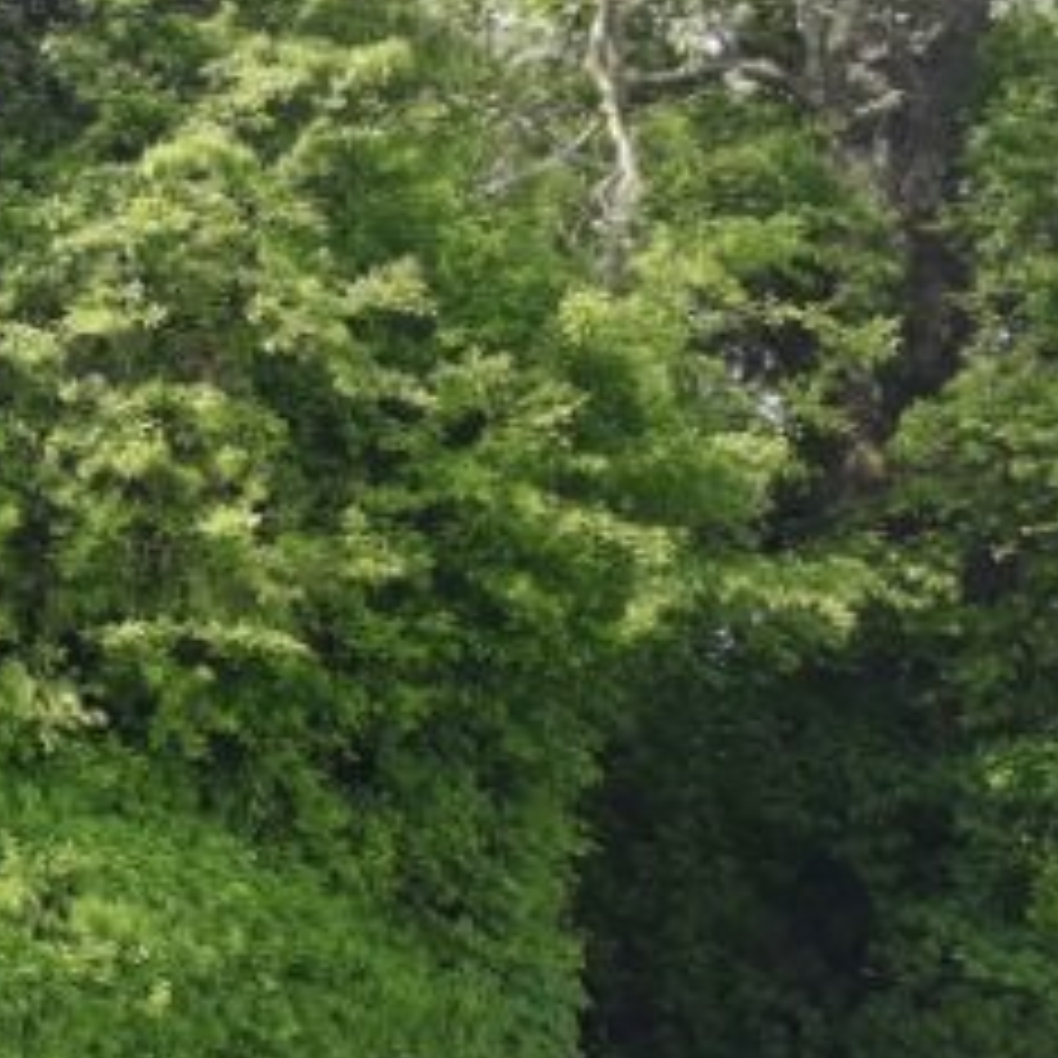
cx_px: -284
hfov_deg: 20.4
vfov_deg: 22.1
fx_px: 2697
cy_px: 320
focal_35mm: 78
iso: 40
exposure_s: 1/505
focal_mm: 3.6
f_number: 1.9
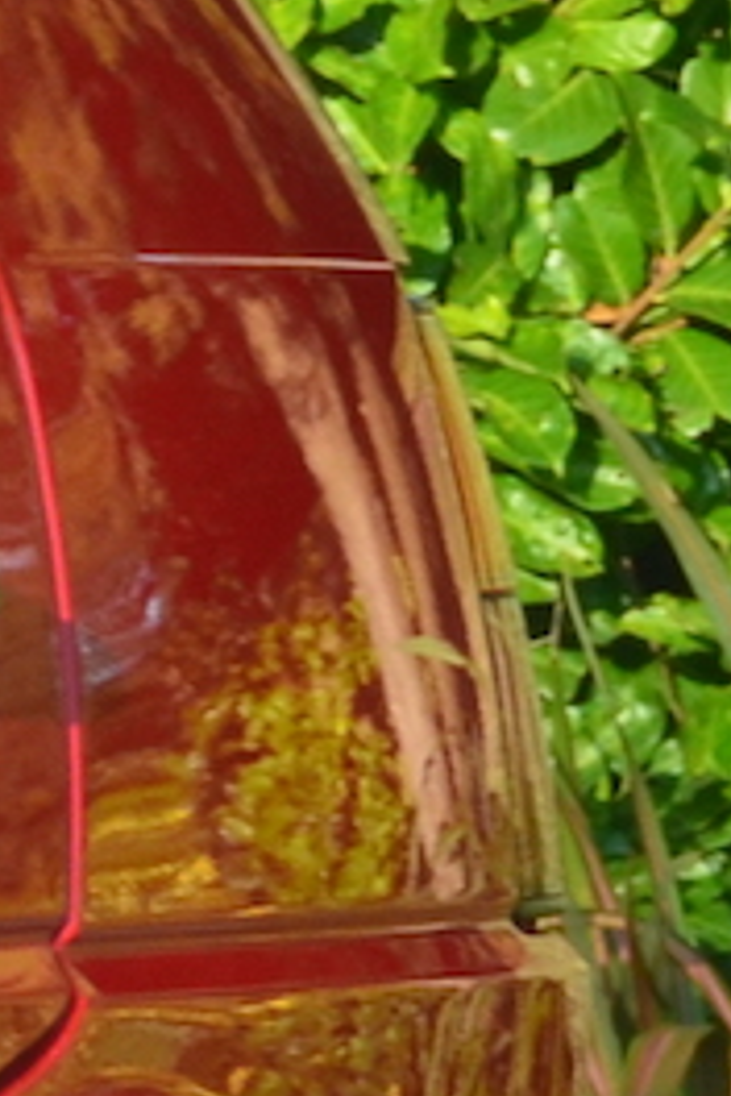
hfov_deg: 1.5
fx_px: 27593
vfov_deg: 2.3
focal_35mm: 906
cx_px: -818
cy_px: 874
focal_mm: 80
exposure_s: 1/125
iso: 450
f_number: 9
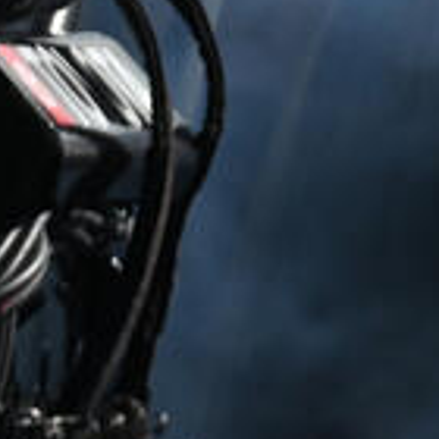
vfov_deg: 0.5
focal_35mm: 3873
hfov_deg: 0.5
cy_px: 414
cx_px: -521
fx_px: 55570
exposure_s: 1/1600
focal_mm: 500
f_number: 11
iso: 400
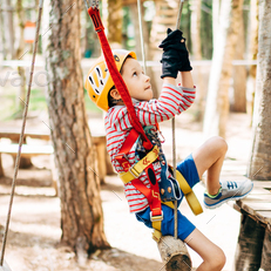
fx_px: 673
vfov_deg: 22.8
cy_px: 132
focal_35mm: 76
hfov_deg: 22.7
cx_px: 170
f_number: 1.4
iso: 100
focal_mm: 35
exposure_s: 1/400
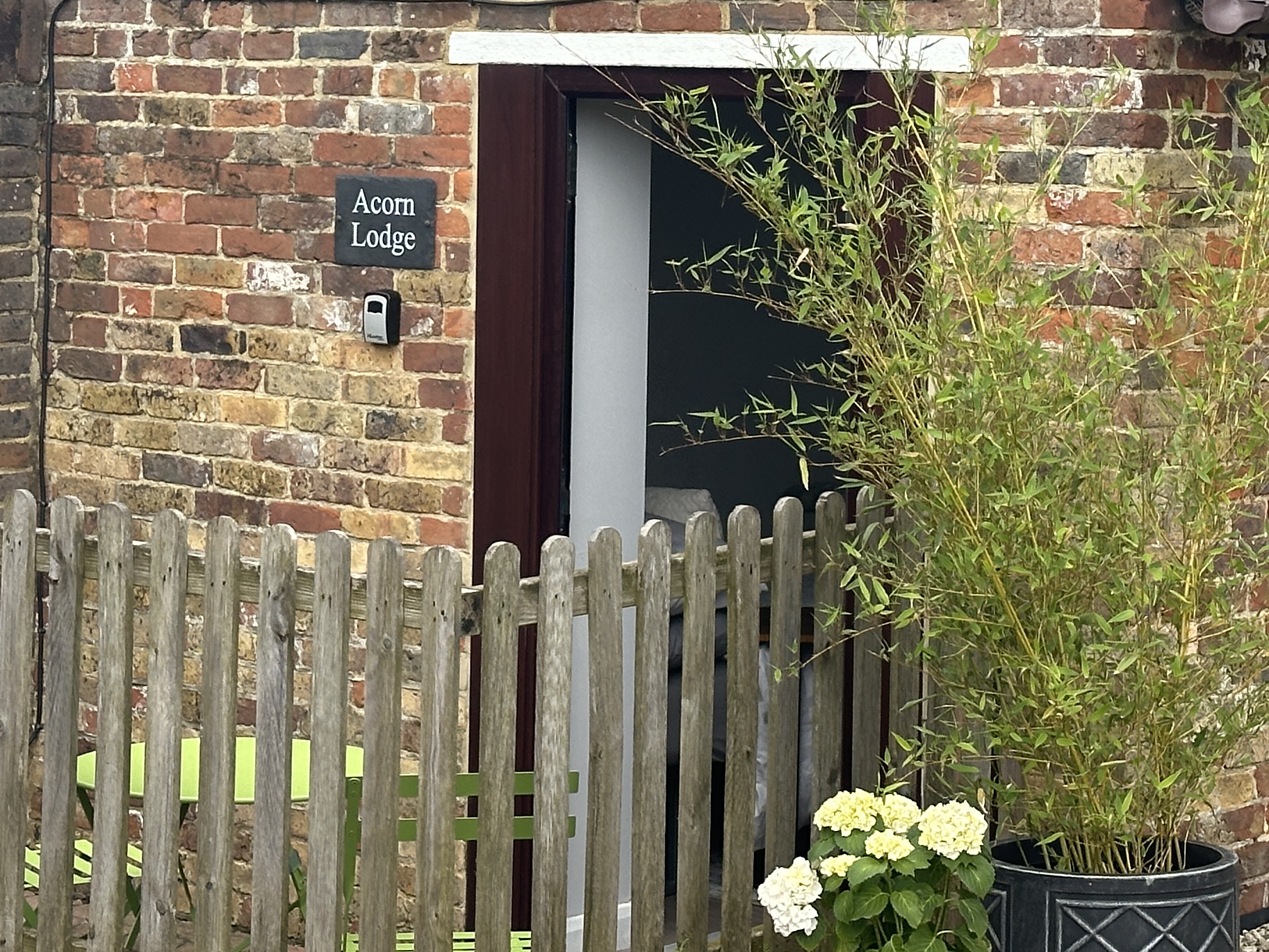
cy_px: 142
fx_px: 3885
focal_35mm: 106
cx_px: 832
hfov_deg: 18.5
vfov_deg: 13.9
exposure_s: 1/1019
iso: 64
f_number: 1.78
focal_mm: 6.86
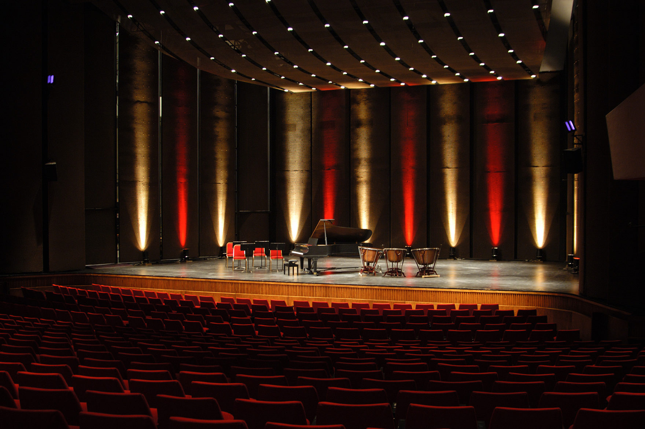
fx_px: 805
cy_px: 214
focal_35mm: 45
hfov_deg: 43.6
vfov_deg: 29.8
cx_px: 322
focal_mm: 30
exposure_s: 1/5
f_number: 5
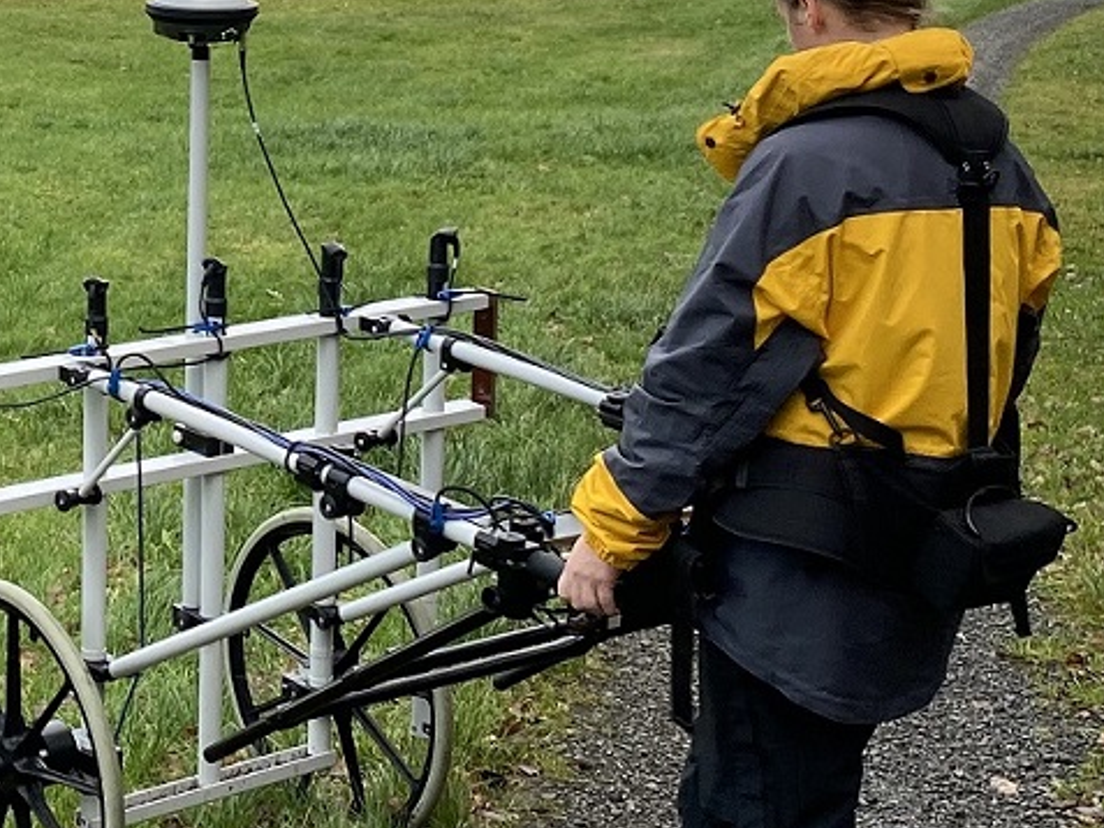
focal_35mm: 88
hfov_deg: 21.4
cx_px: -31
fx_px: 2807
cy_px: 60
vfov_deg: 16.5
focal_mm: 4.25
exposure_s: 1/122
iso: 32
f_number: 1.8
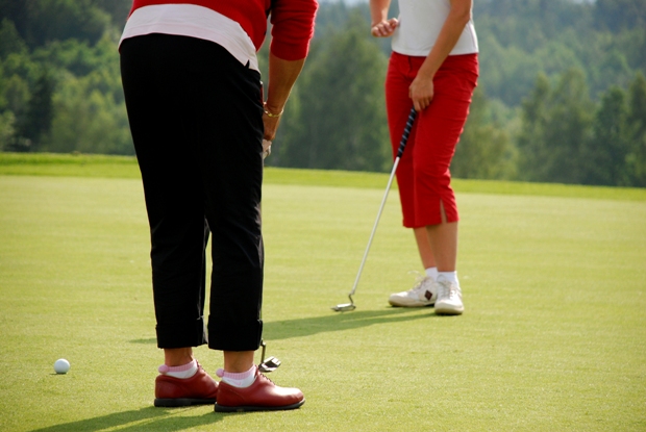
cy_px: 216
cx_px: 323
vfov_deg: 6.8
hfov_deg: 10.1
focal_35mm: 202
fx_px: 3638
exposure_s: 1/800
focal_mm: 135
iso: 400
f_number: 7.1
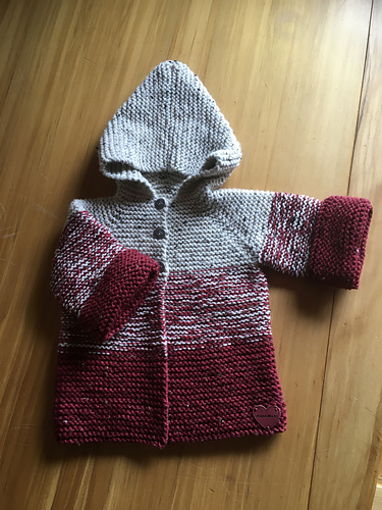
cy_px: 255
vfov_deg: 61.7
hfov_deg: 48.2
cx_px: 191
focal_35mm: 29
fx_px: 427
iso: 40
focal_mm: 4.15
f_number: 2.2
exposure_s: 1/33
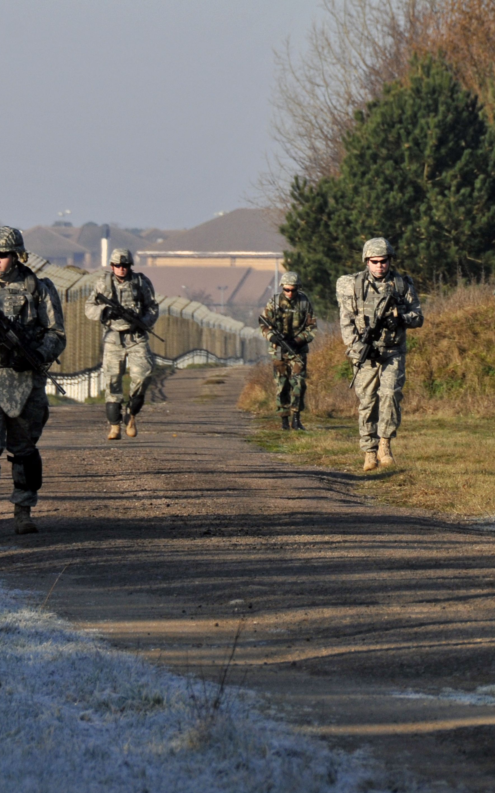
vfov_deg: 4.6
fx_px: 9953
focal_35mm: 461
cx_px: 188
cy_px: 397
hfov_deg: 2.8
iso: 250
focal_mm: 200
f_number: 9
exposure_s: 1/400
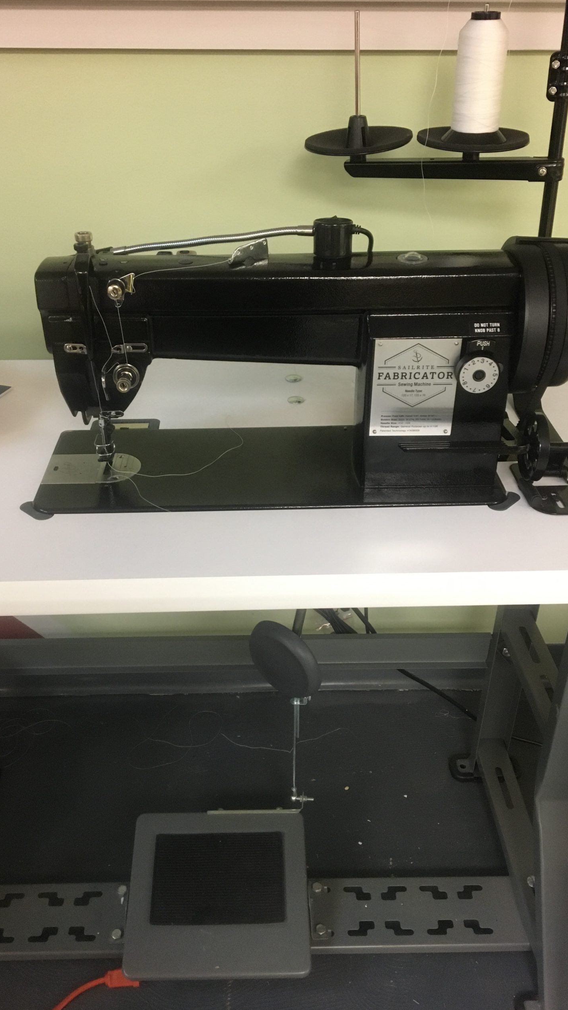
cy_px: 502
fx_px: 857
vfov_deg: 61.0
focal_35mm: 32
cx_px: 274
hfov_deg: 36.7
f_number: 2.2
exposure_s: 1/24
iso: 200
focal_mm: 4.15
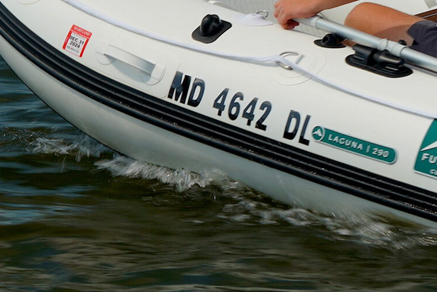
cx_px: 606
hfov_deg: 7.5
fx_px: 3302
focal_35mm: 272
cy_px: -97
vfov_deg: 5.0
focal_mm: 80
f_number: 13
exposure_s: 1/50
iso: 100
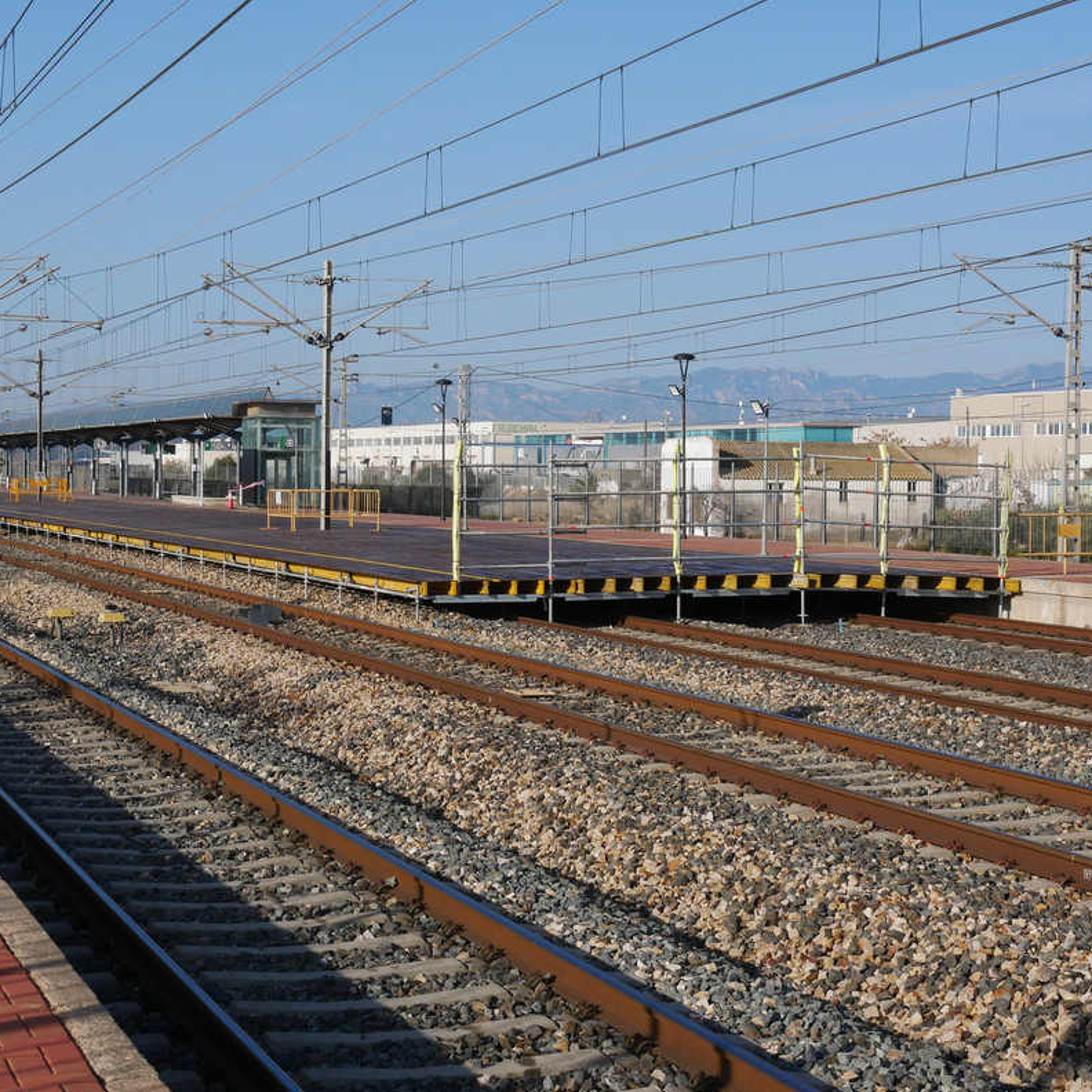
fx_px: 2463
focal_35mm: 69
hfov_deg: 25.0
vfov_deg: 25.0
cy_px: 550
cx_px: 431
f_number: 10
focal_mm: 29
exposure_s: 1/400
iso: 200
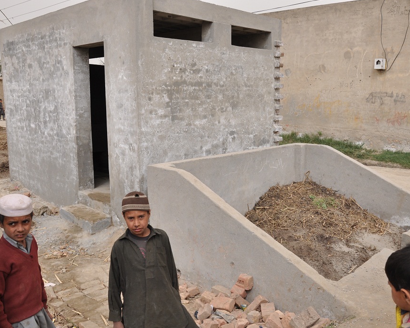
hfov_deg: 49.5
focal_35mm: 37
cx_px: 221
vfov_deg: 40.6
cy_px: 167
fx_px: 444
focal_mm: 21
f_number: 8
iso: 200
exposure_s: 1/320
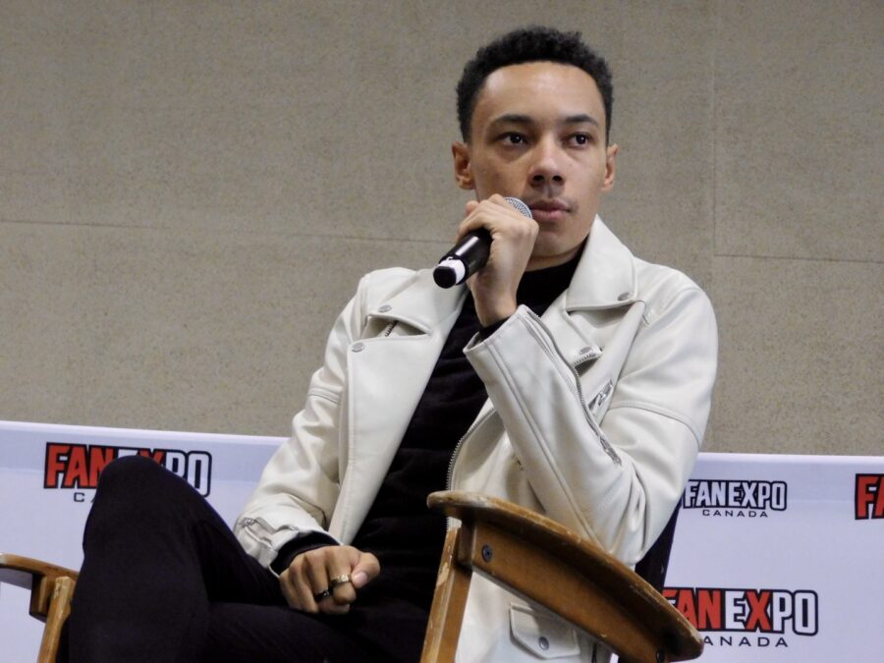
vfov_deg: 7.4
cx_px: 442
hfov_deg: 9.8
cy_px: 332
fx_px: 5159
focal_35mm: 202
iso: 800
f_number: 5.4
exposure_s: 1/30
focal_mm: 35.9
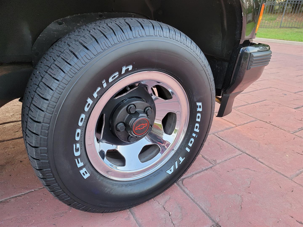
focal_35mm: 24
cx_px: 152
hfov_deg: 71.6
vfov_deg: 56.8
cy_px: 114
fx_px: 210
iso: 200
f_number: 1.8
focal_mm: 6.7
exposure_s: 1/119
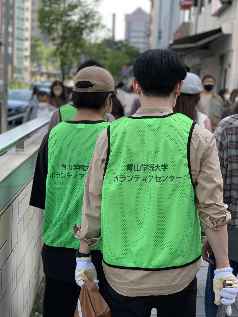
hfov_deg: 28.0
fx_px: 477
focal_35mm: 52
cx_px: 119
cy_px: 158
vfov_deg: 36.8
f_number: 2.4
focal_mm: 6
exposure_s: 1/182
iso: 16
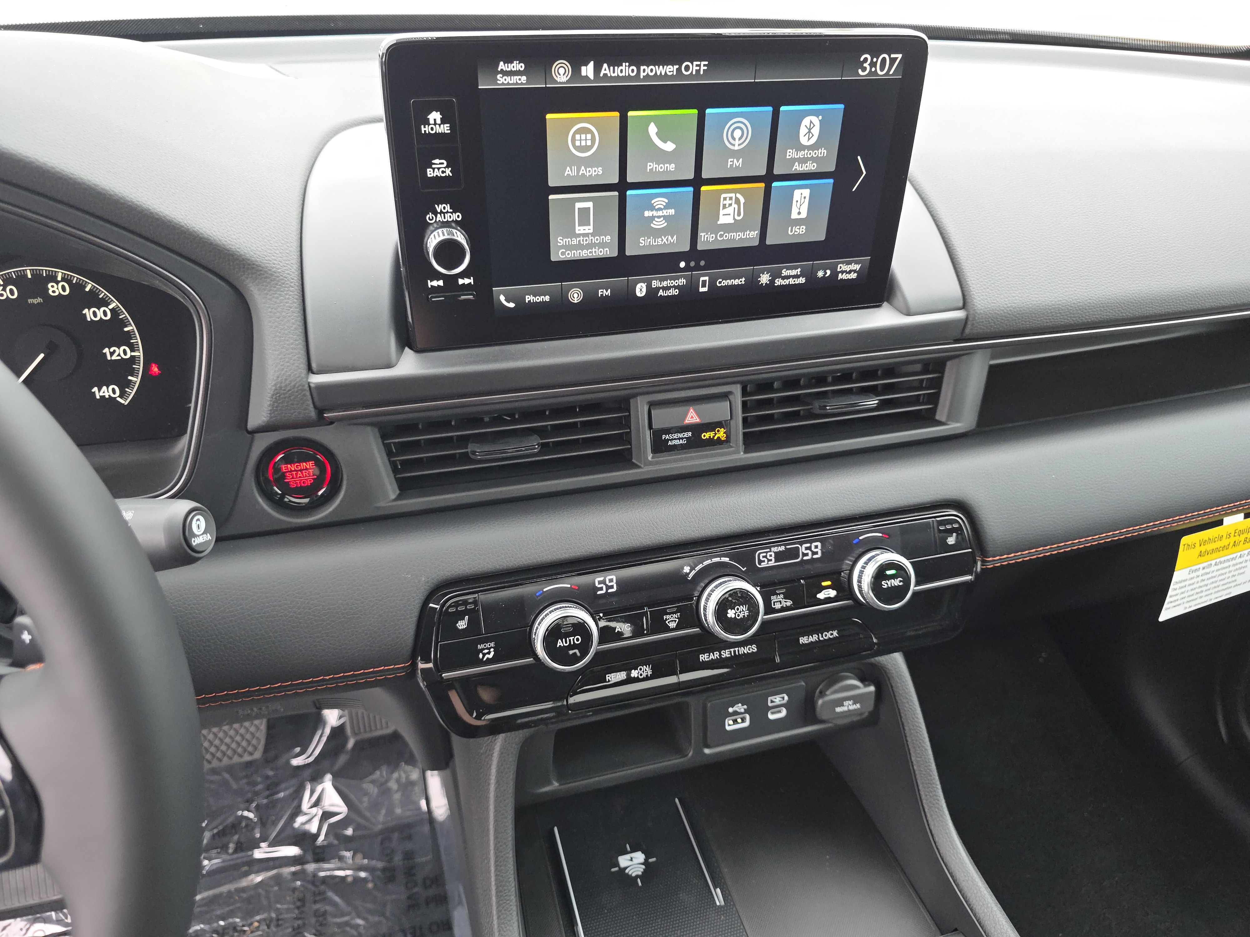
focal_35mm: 23
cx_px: 625
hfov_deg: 73.9
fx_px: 831
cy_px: 468
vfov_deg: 58.9
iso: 200
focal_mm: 6.3
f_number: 1.7
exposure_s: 1/120
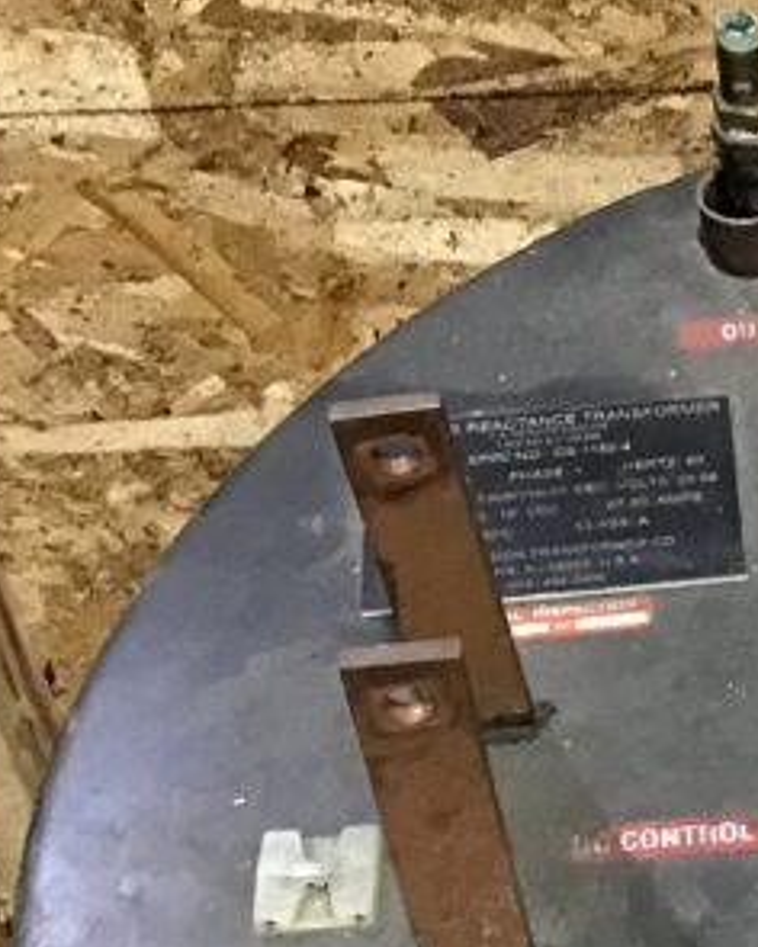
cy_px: 912
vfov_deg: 17.9
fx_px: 2944
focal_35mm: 105
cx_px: 1391
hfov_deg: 13.2
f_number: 2.4
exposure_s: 1/17
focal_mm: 3.3
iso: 200
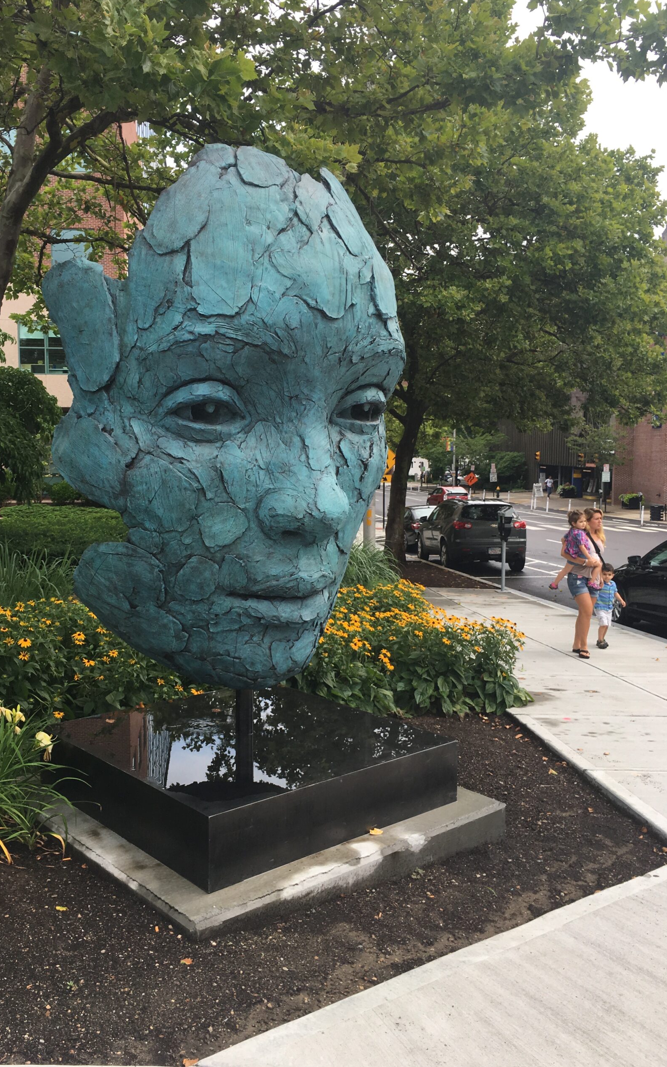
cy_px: 534
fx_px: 902
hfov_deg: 40.5
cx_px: 279
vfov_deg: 61.2
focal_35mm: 31
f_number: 2.2
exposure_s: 1/657
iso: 25
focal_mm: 4.15
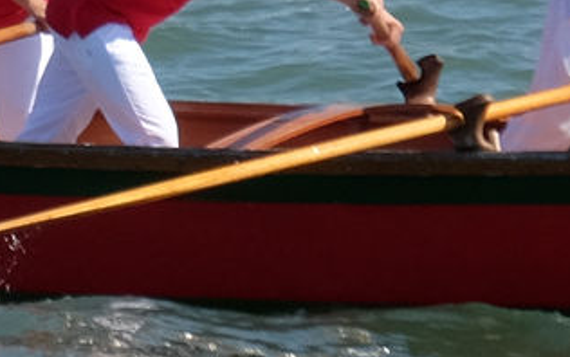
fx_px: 28013
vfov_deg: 0.7
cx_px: -720
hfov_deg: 1.2
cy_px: -701
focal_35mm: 1802
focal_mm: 148.5
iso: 400
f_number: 10
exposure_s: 1/420
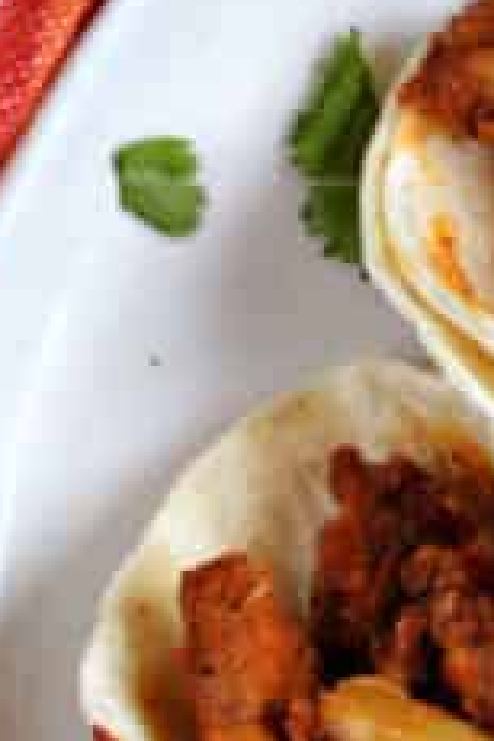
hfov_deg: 2.6
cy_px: 749
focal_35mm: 523
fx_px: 10764
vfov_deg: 3.9
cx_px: 940
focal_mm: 105
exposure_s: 1/100
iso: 1250
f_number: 6.3
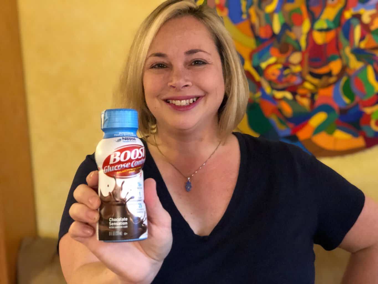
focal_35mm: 57
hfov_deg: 33.8
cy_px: 142
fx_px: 622
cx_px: 189
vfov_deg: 25.7
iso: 1000
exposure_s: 1/30
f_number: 2.8
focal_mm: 6.6
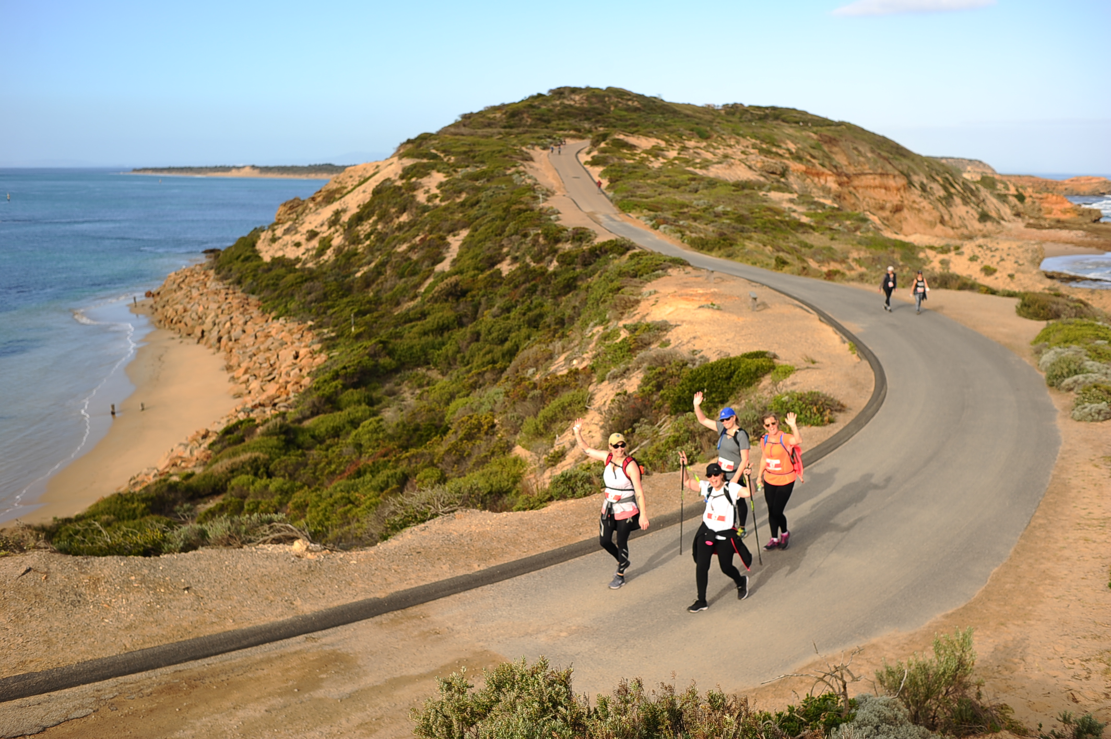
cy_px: 370
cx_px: 556
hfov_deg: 54.5
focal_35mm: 35
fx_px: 1079
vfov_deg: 37.8
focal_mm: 35
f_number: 5
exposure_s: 1/500
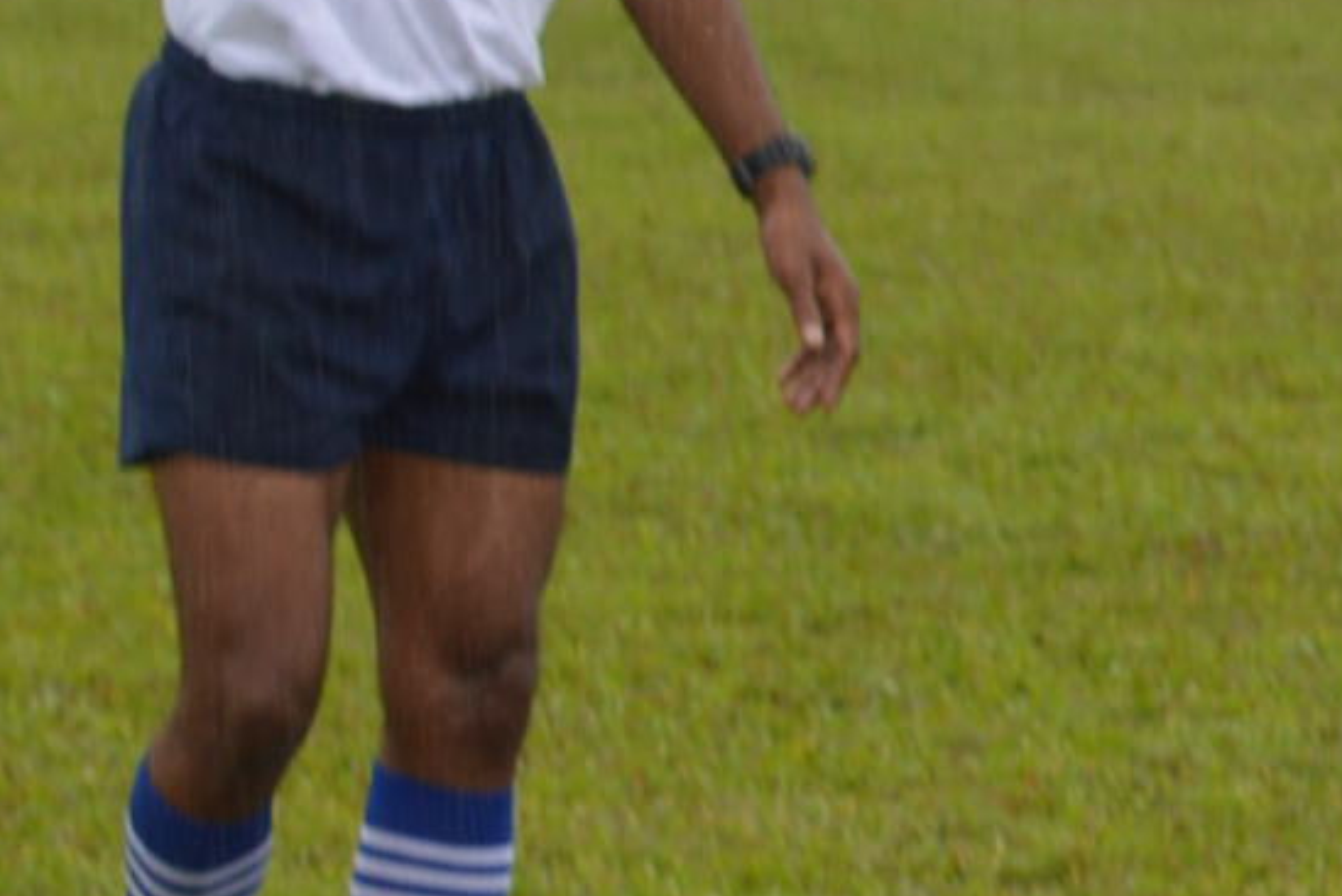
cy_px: -291
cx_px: 3524
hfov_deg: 6.7
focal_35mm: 288
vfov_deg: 4.8
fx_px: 10732
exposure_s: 1/160
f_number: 4
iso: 100
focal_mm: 35
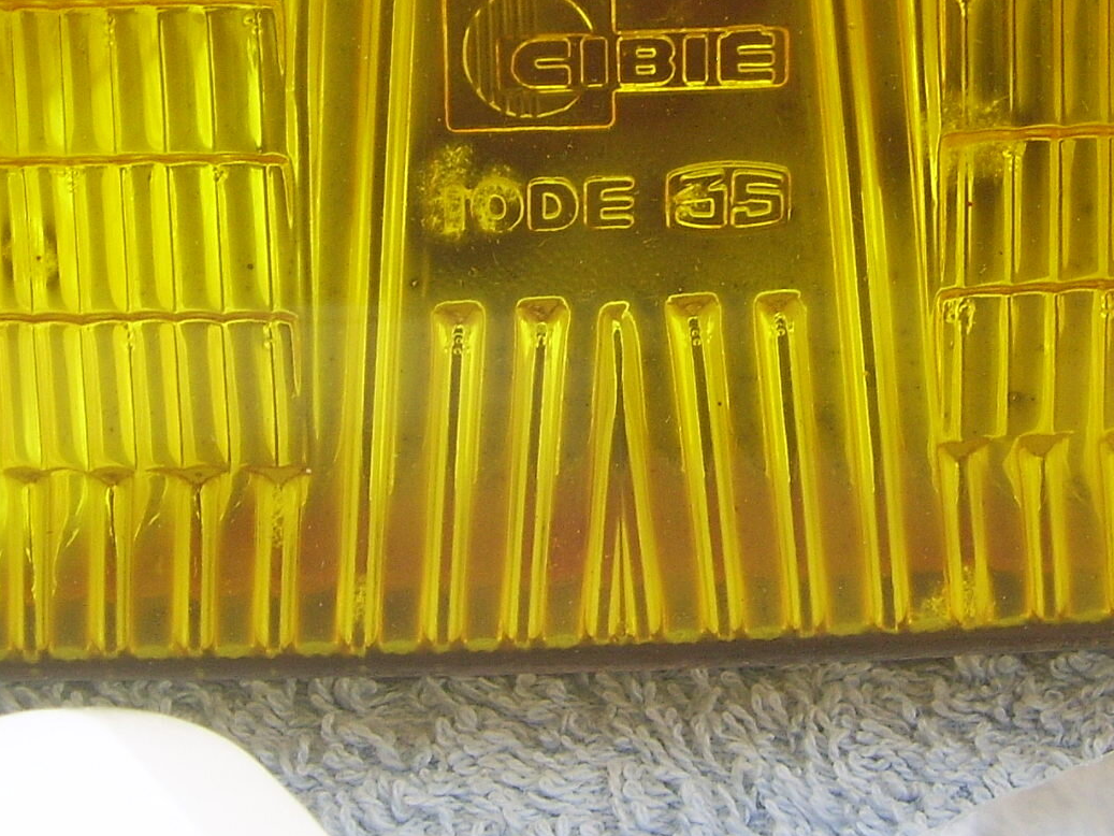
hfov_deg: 20.6
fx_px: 3058
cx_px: 581
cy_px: 216
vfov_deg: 15.5
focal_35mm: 95
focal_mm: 7.8
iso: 50
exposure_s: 1/80
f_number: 4.5
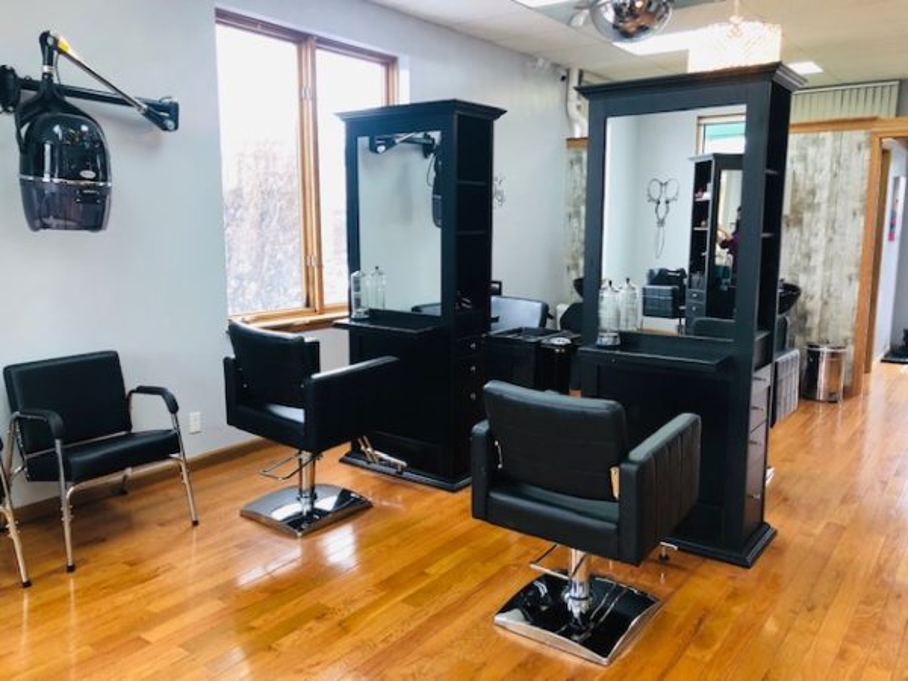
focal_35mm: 28
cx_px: 454
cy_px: 340
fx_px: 734
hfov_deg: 63.4
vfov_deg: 49.7
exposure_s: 1/30
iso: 32
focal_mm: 4
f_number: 1.8
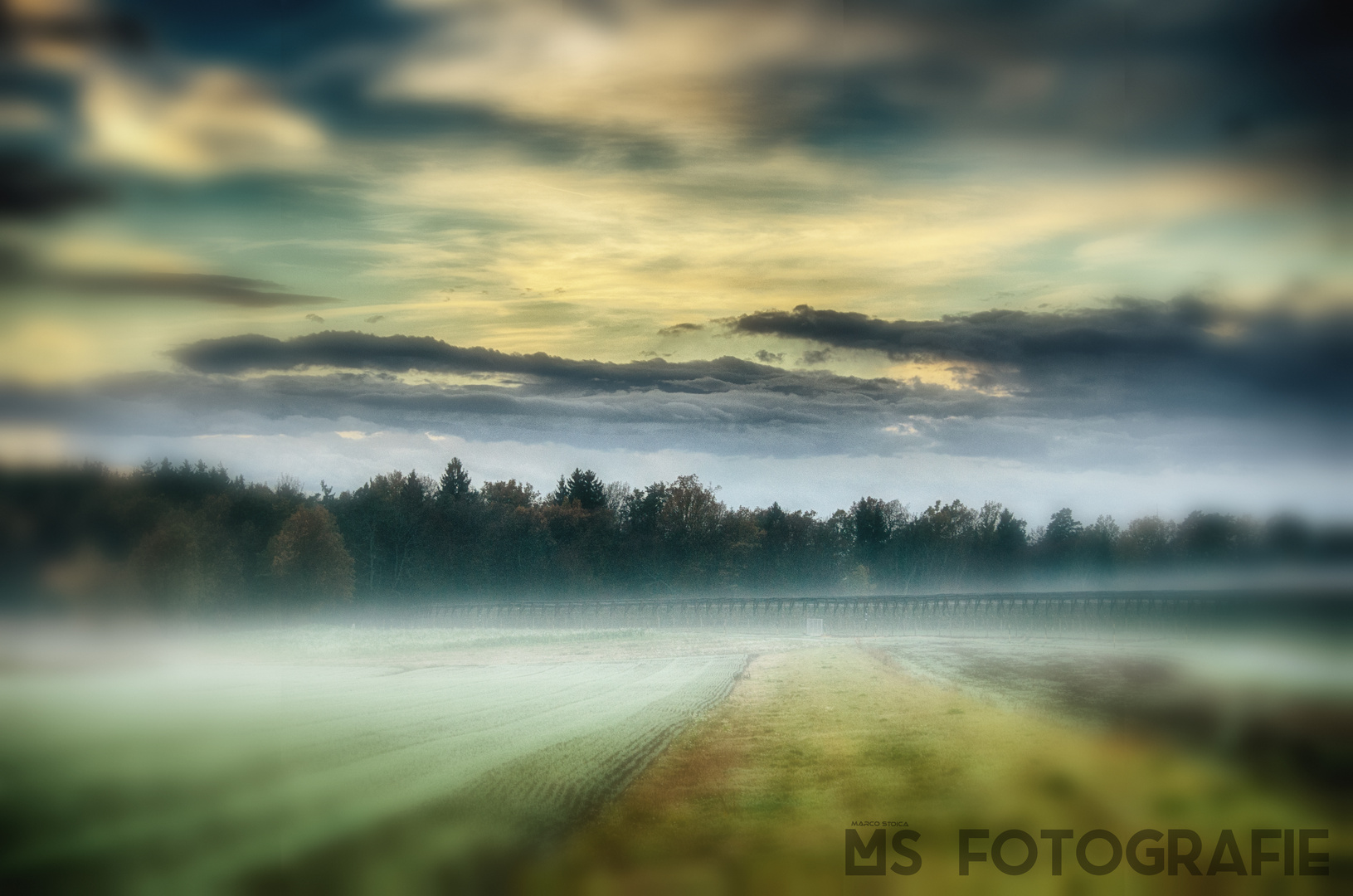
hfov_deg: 24.7
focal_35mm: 82
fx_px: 3094
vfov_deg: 16.5
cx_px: 676
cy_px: 448
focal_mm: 55
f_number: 5.6
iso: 360
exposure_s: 1/125
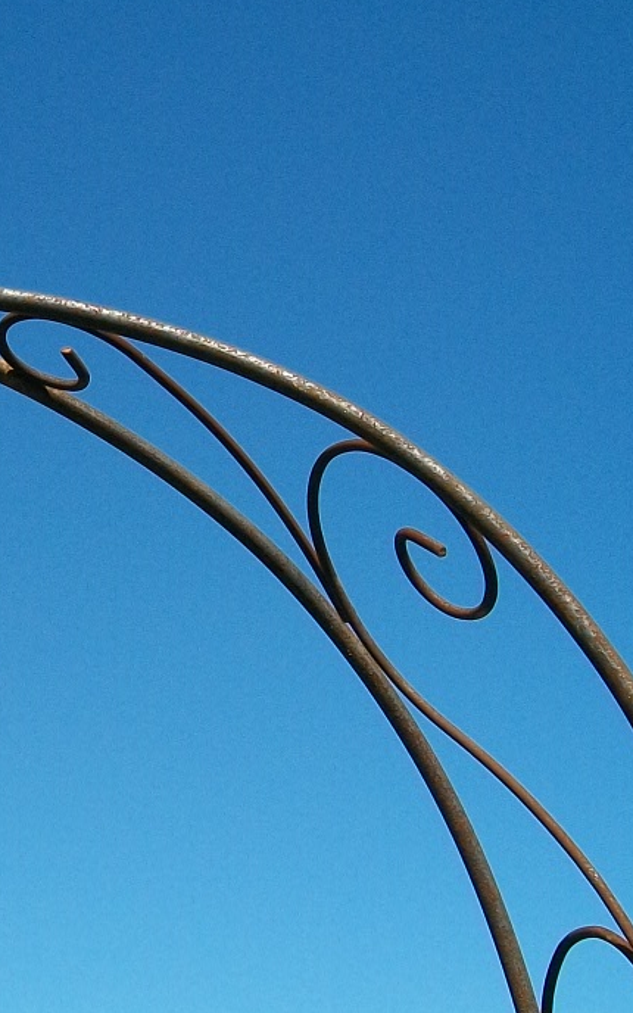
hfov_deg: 17.2
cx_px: -205
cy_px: 546
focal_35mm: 71
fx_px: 1960
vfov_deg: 29.0
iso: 80
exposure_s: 1/500
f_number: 4.8
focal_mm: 6
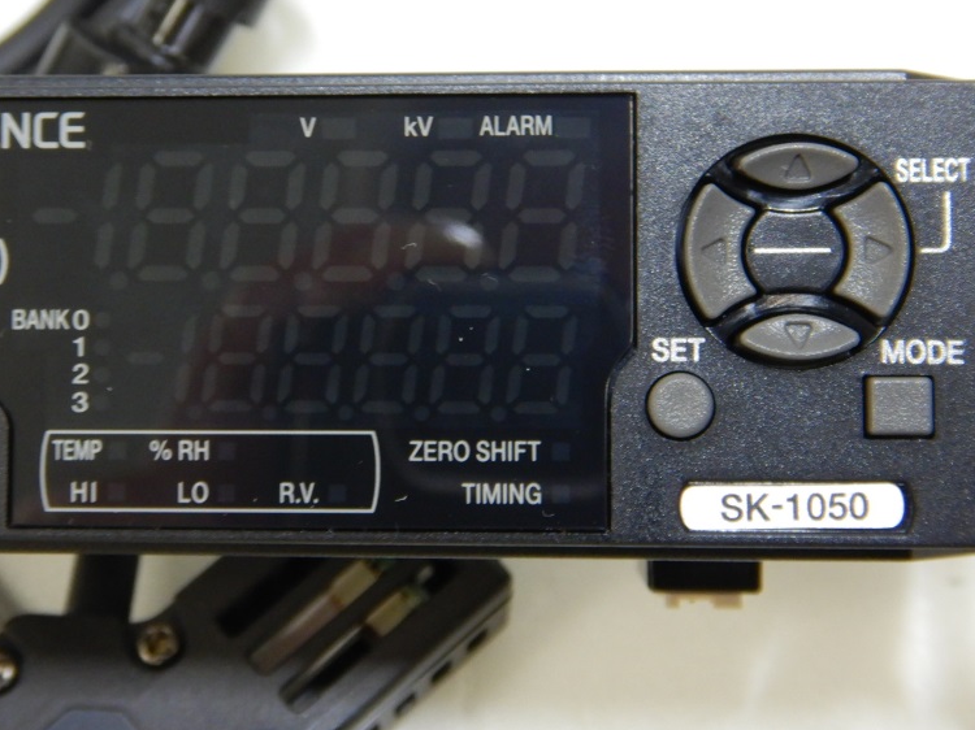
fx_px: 1999
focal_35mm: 71
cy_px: 242
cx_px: 373
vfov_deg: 20.6
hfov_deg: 27.3
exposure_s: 1/13
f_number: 4.3
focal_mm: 9.2
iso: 400
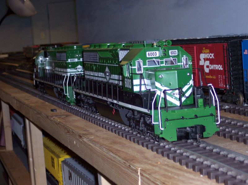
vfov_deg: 16.6
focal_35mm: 89
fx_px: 637
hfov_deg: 22.0
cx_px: 124
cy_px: 92
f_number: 4.1
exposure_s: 1/60
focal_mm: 18.7
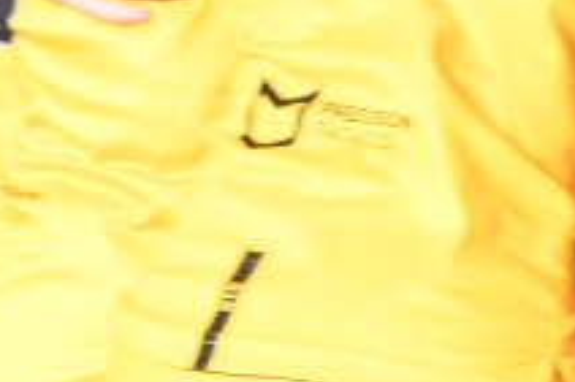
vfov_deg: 0.7
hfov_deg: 1.1
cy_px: 442
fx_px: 30224
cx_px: 1261
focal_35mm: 1894
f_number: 6.3
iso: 100
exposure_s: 1/400
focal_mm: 165
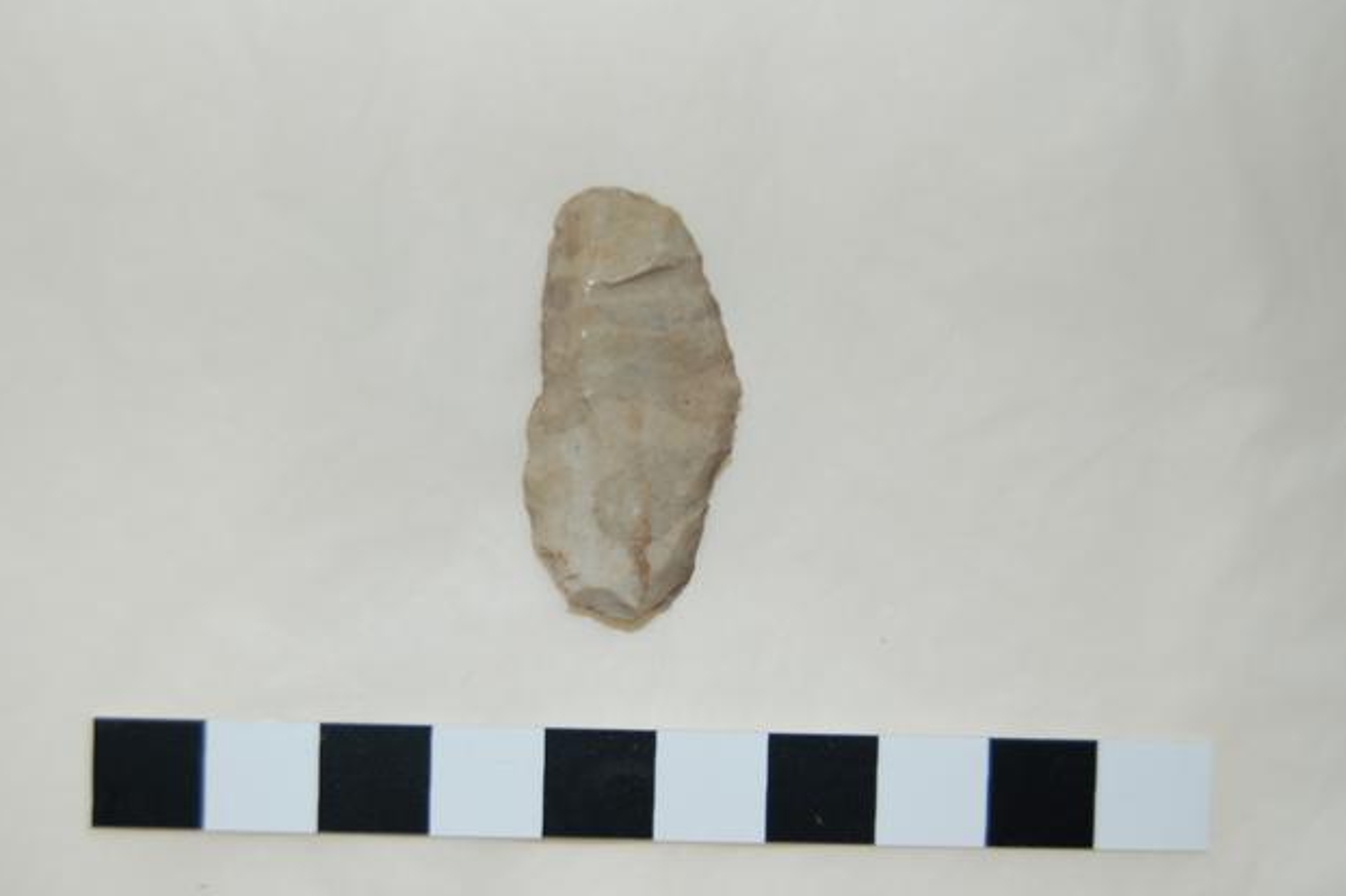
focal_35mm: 62
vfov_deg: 21.9
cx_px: 622
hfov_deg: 32.4
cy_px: 483
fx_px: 2317
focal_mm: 38
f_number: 5
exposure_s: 1/60
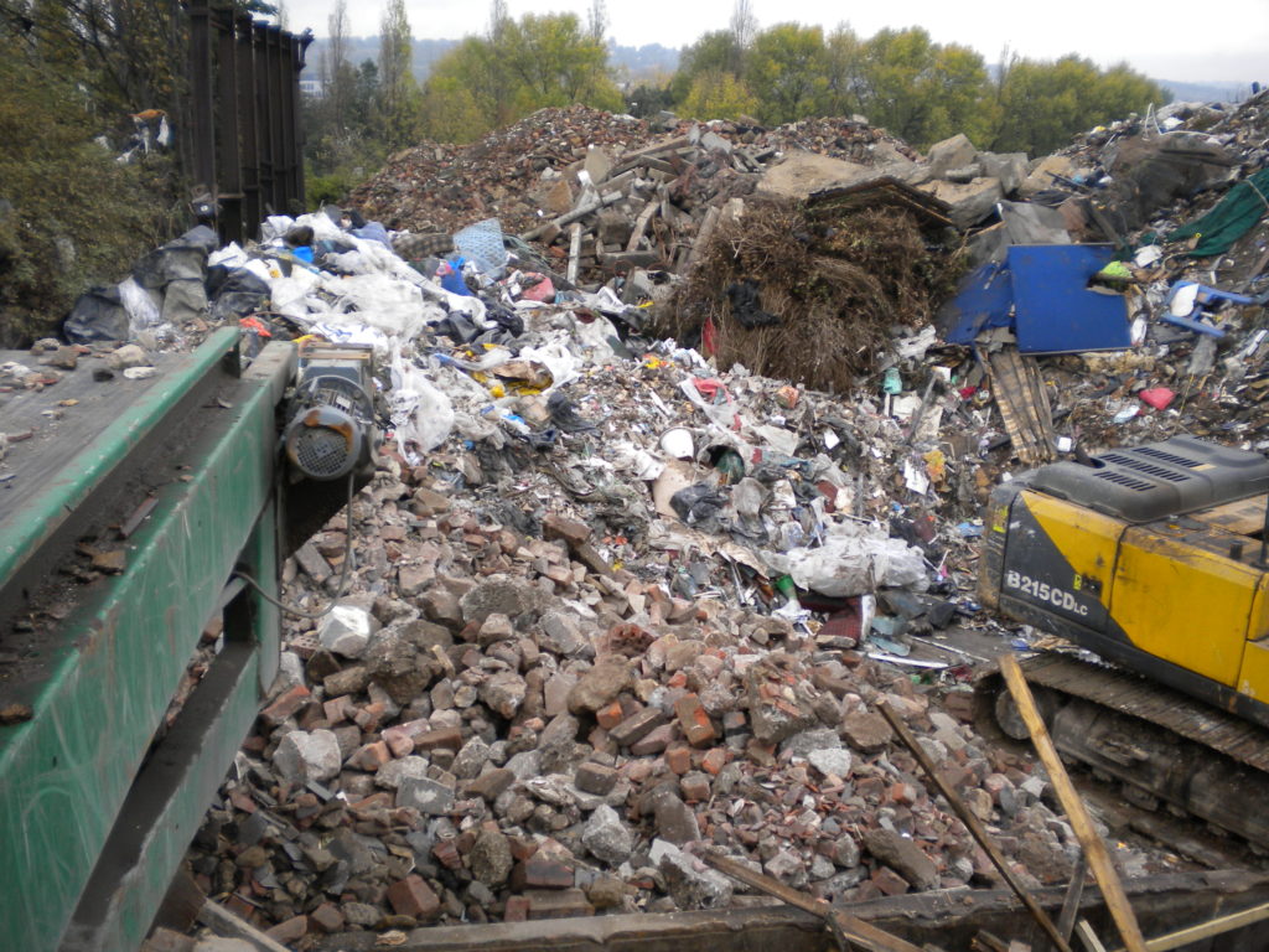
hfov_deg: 52.6
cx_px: 634
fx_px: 1283
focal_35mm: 35
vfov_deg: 40.7
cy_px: 476
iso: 80
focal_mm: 6.3
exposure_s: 1/188
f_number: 3.1
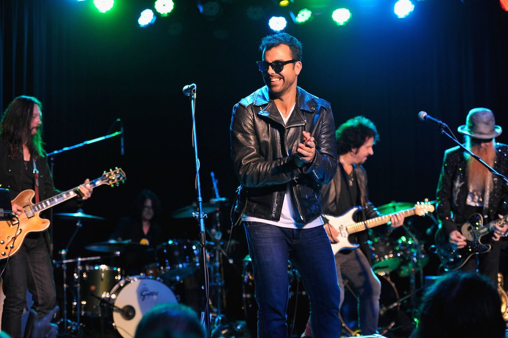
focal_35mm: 70
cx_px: 254
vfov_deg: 19.4
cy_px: 169
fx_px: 987
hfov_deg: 28.9
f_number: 2.8
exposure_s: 1/160
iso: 2500
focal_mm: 70
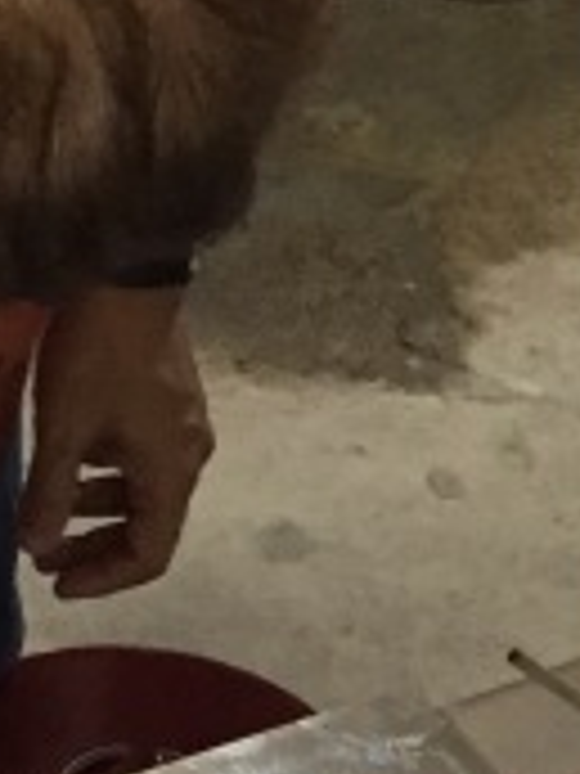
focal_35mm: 135
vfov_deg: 13.3
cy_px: 1346
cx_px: 746
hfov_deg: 10.7
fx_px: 3016
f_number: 2.2
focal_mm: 4.15
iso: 250
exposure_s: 1/33
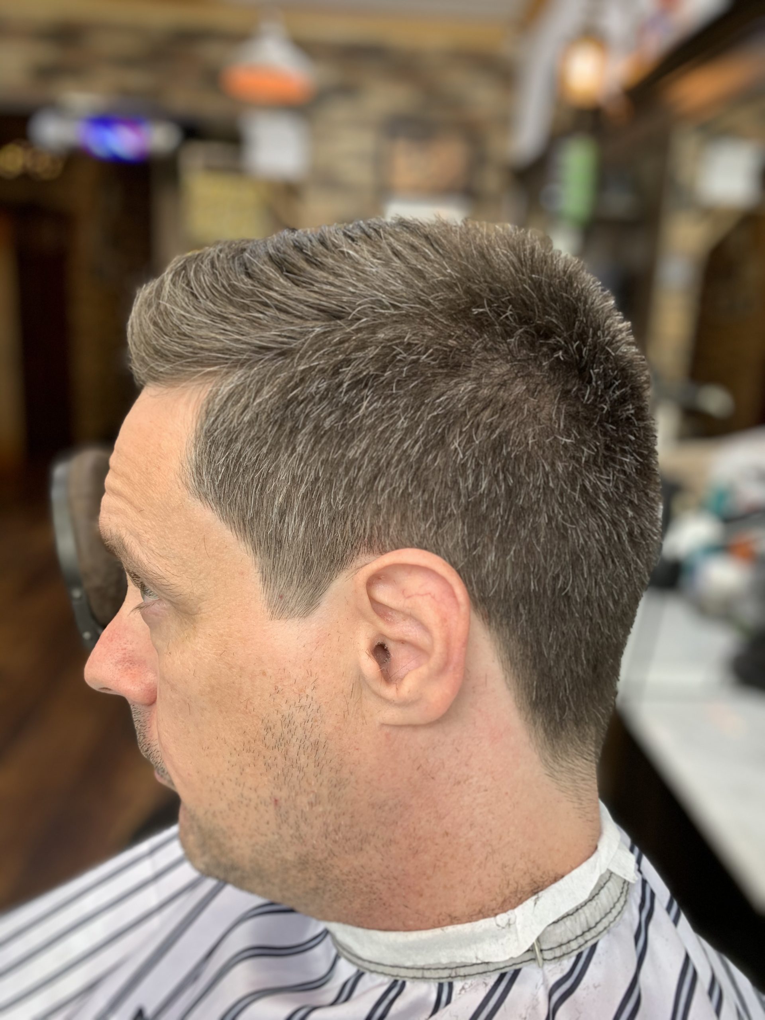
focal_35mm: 26
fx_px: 766
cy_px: 510
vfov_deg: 67.3
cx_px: 382
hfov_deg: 53.1
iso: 64
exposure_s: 1/100
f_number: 1.8
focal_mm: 4.25
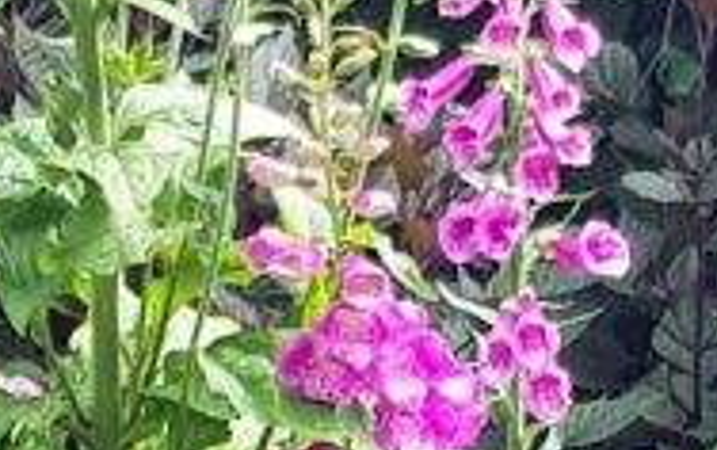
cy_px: 866
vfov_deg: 8.4
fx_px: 2935
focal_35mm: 150
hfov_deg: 13.9
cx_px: 252
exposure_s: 1/109
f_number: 1.7
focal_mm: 4.2
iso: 40
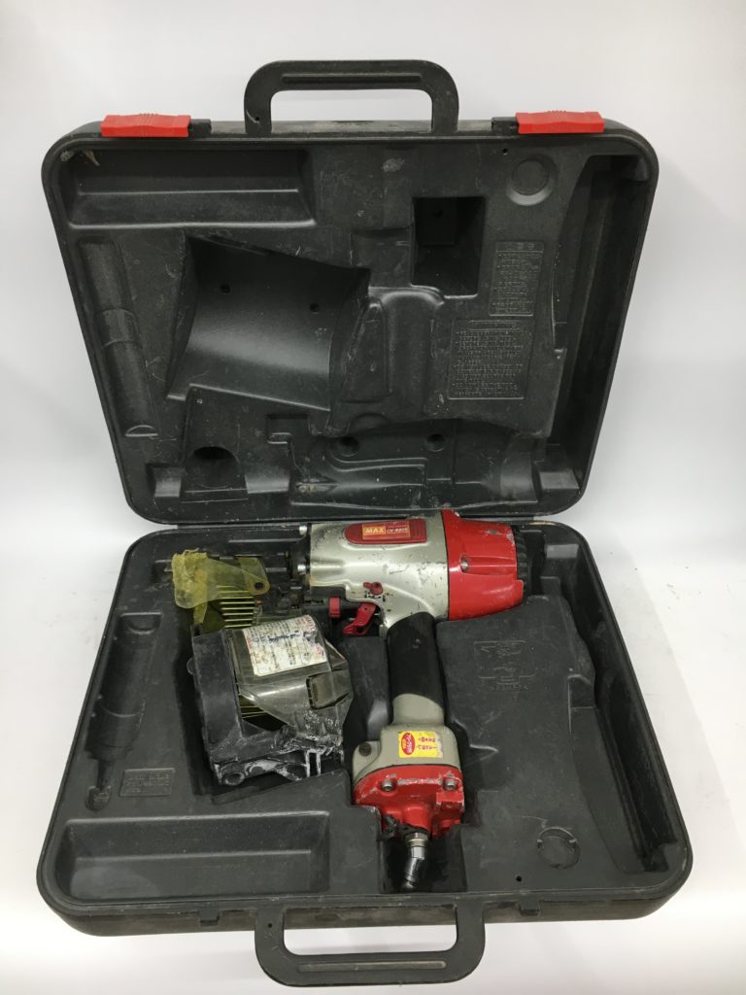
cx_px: 373
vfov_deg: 61.7
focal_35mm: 29
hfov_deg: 48.2
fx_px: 833
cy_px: 498
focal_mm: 4.15
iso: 40
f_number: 2.2
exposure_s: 1/30
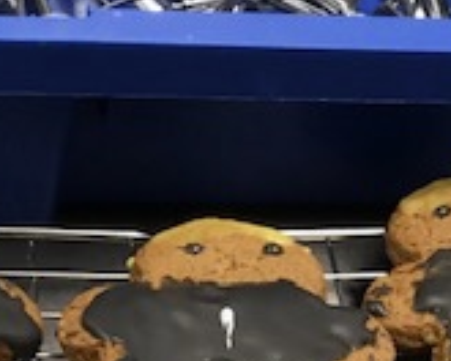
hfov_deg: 18.1
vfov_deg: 13.3
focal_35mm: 106
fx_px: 1415
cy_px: 618
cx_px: 178
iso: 40
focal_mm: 3.99
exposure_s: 1/25
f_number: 1.8
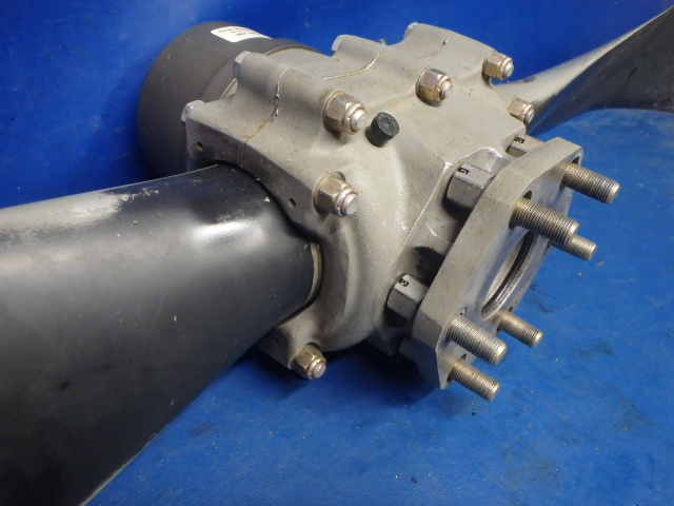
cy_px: 253
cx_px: 337
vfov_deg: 49.7
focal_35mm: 28
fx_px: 545
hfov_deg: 63.4
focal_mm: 5
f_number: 3.9
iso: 800
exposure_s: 1/30
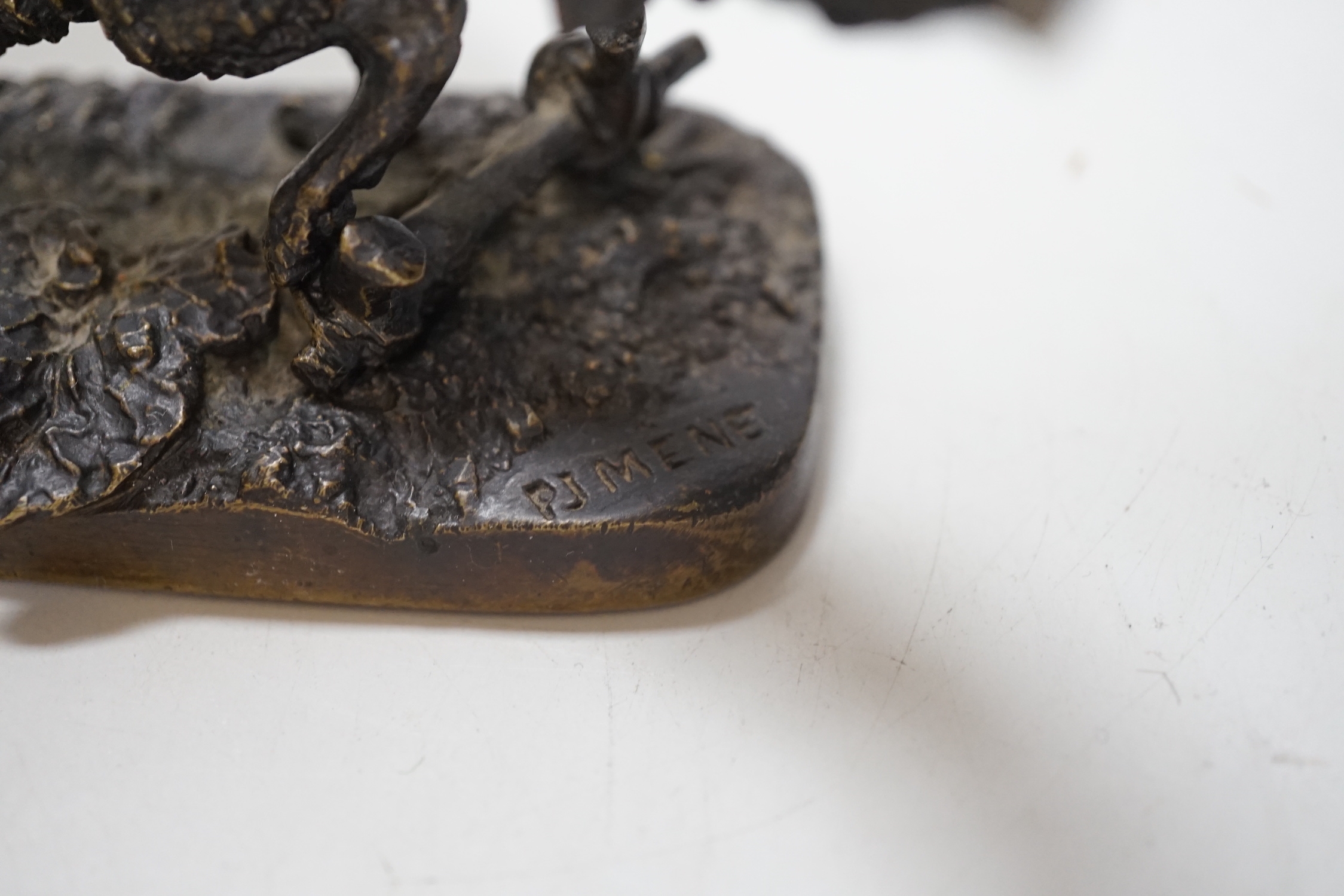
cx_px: 672
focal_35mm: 45
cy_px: 448
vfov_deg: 29.9
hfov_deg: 43.6
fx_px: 1680
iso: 1600
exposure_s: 1/60
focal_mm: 30
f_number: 3.5
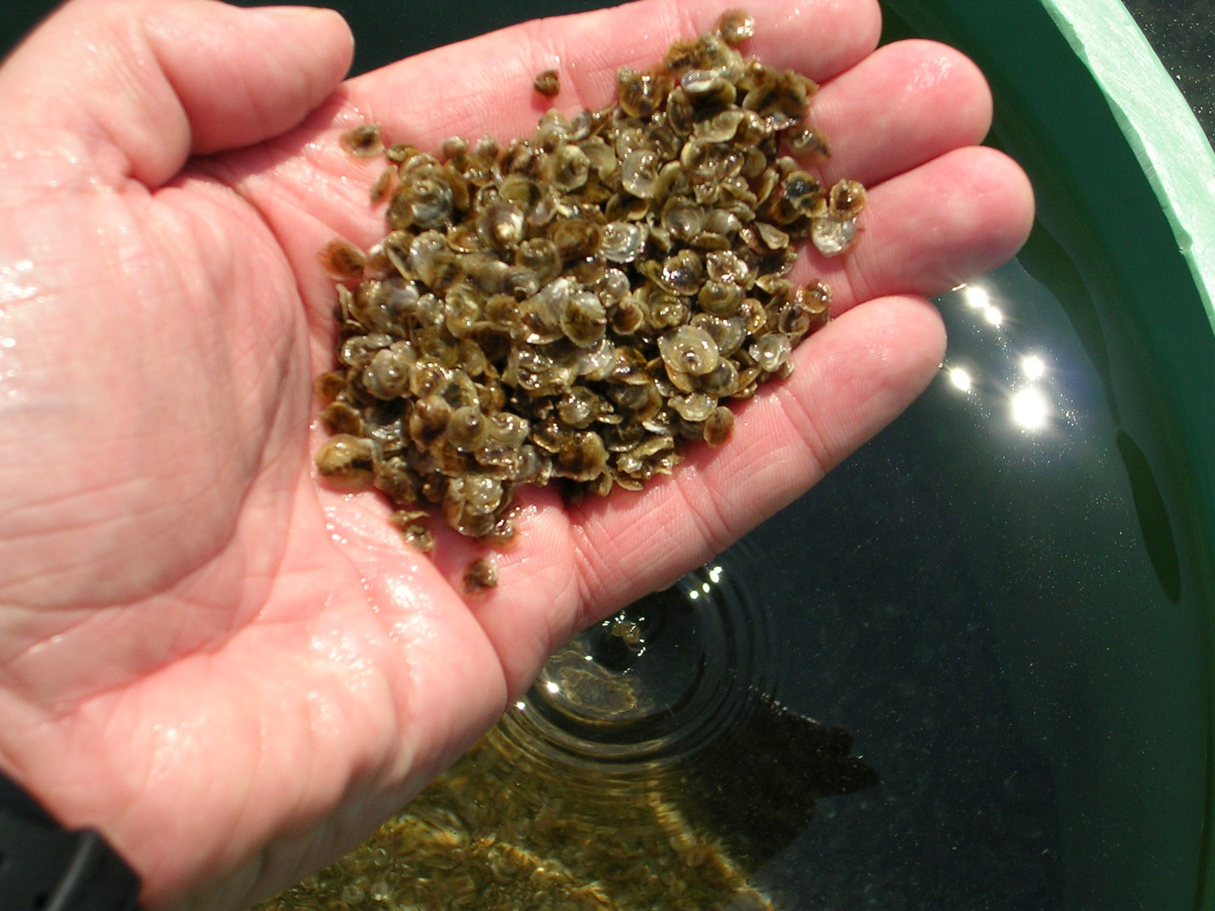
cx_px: 608
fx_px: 2527
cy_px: 456
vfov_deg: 20.4
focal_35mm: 72
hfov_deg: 27.0
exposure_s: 1/924
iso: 50
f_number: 3.7
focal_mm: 10.9
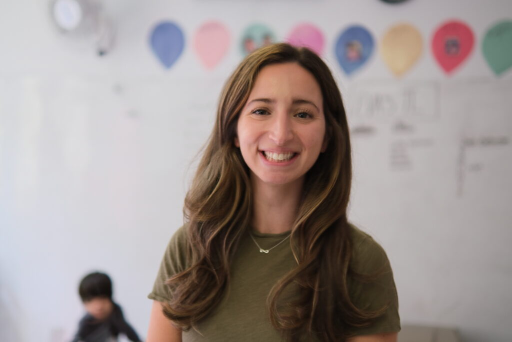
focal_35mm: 50
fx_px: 711
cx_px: 256
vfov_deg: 27.0
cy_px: 171
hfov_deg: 39.6
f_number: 1.4
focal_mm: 33
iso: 160
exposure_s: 1/34
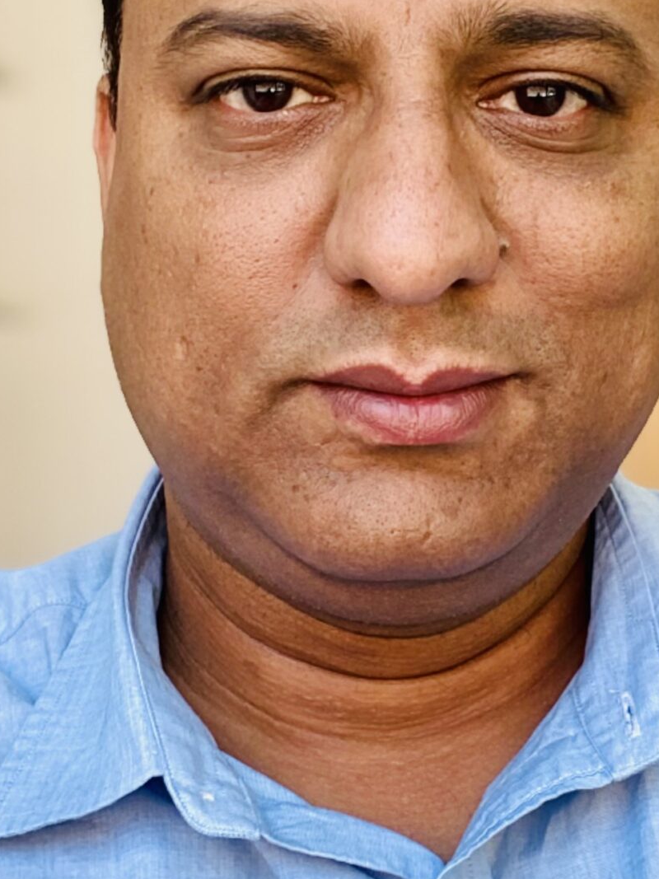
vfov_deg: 26.9
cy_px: 315
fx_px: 1828
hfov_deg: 20.4
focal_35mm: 72
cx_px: 387
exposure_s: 1/100
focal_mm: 2.71
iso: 100
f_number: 2.2
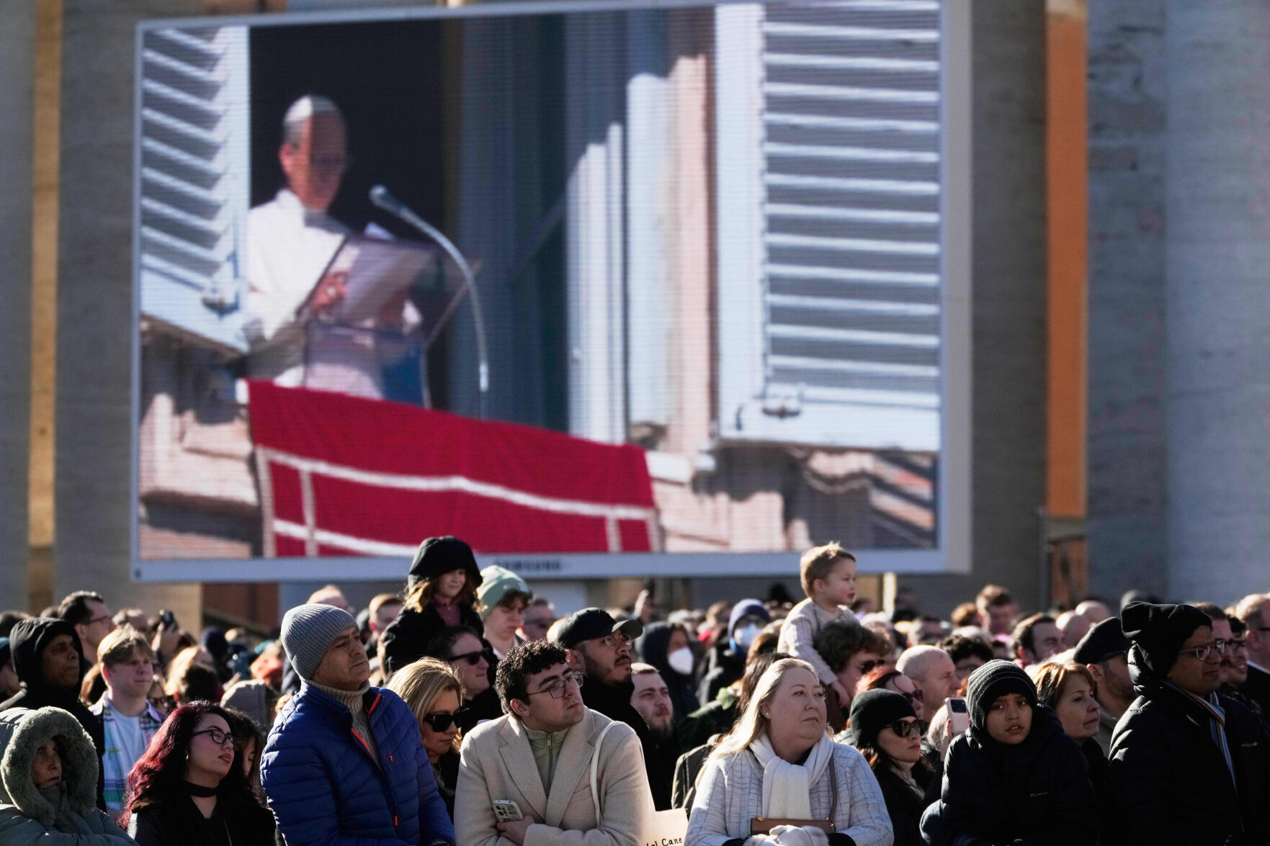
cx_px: 635
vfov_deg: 5.2
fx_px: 9382
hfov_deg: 7.7
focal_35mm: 266
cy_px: 423
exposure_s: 1/3200
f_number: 8
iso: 800
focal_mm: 266
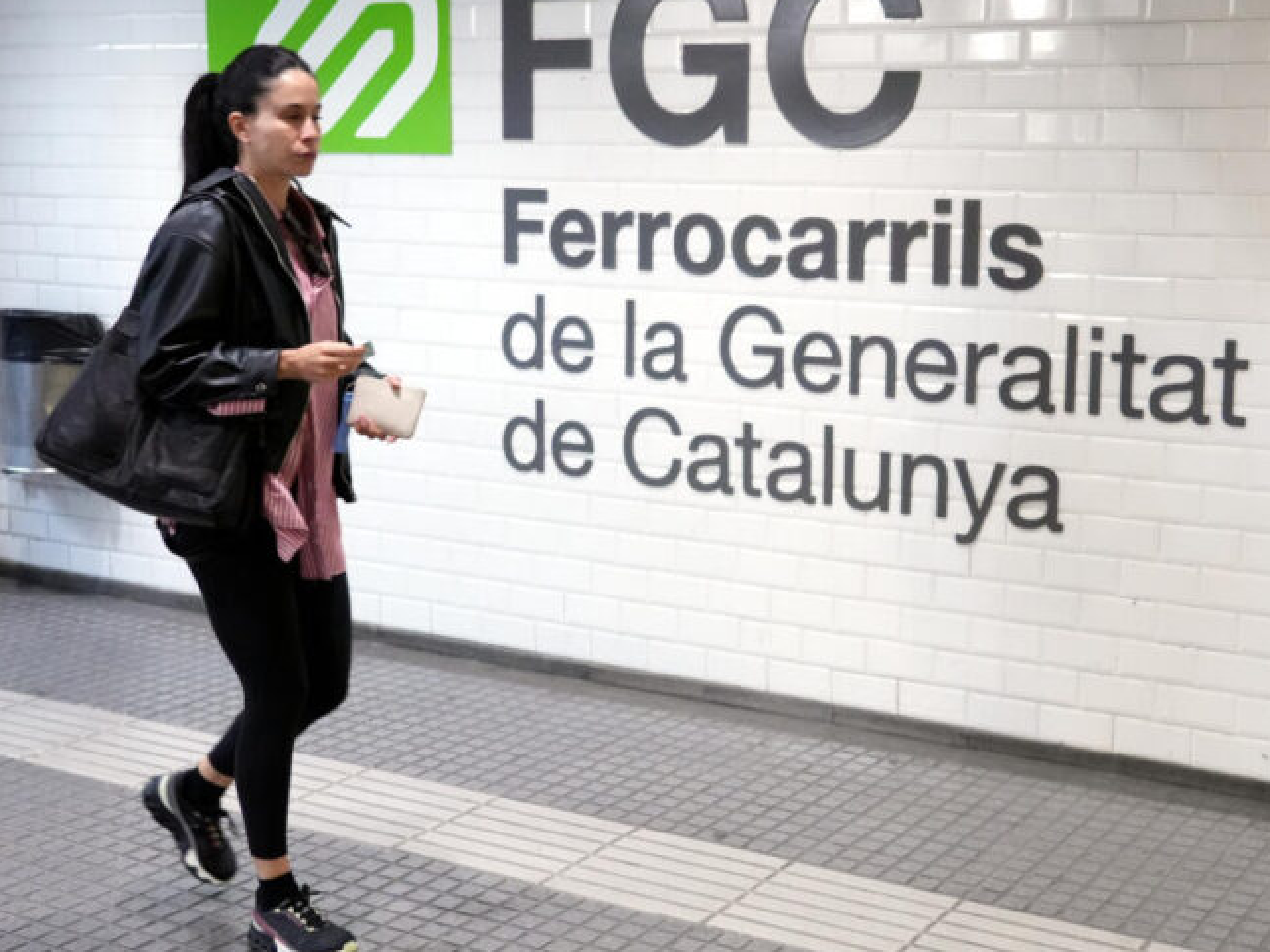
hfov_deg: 38.8
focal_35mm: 49
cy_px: 445
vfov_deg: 29.7
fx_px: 1797
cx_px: 741
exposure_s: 1/250
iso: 8000
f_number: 4
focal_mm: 32
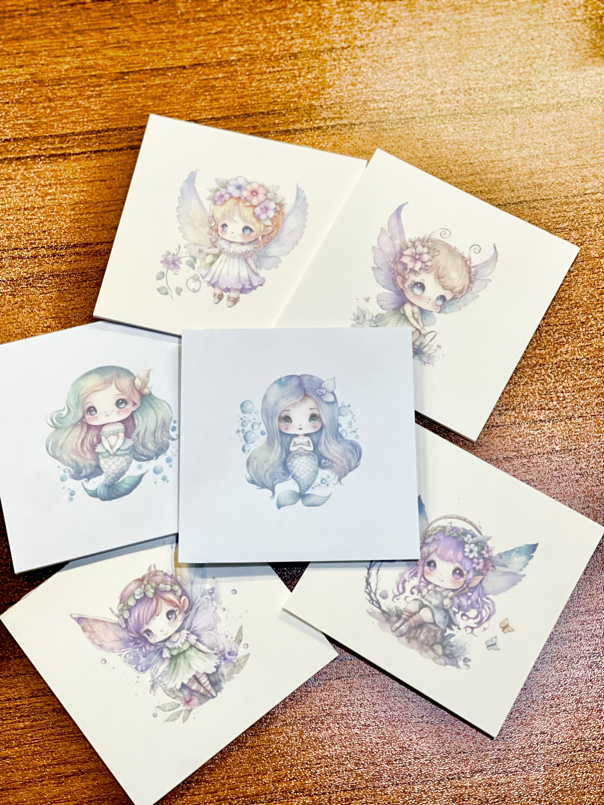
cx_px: 302
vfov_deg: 30.3
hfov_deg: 22.9
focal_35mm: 64
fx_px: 1489
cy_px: 402
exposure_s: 1/120
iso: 160
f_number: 2.2
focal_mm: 7.5
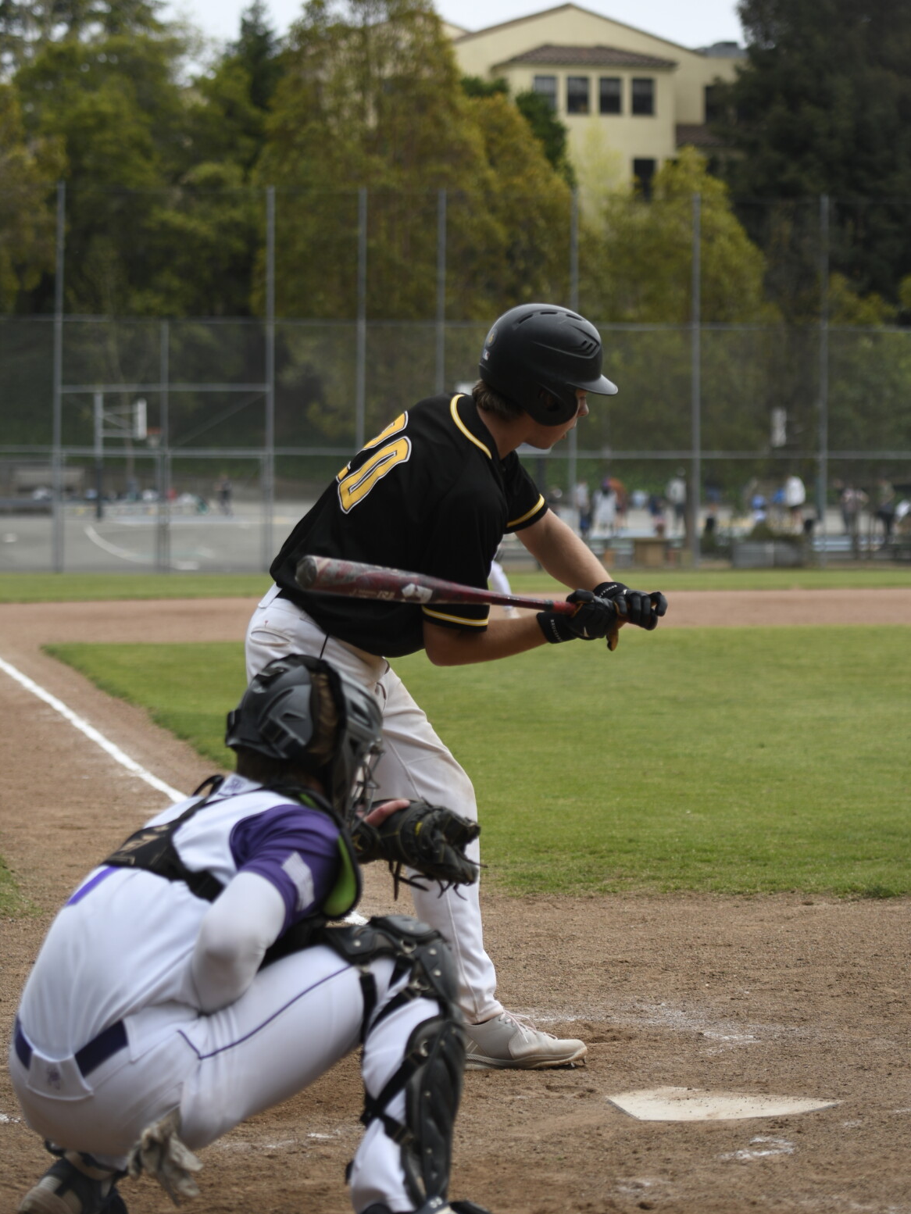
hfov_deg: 13.0
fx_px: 3999
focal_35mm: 114
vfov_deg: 17.3
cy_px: 586
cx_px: 456
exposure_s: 1/640
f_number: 3.2
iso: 100
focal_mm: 70
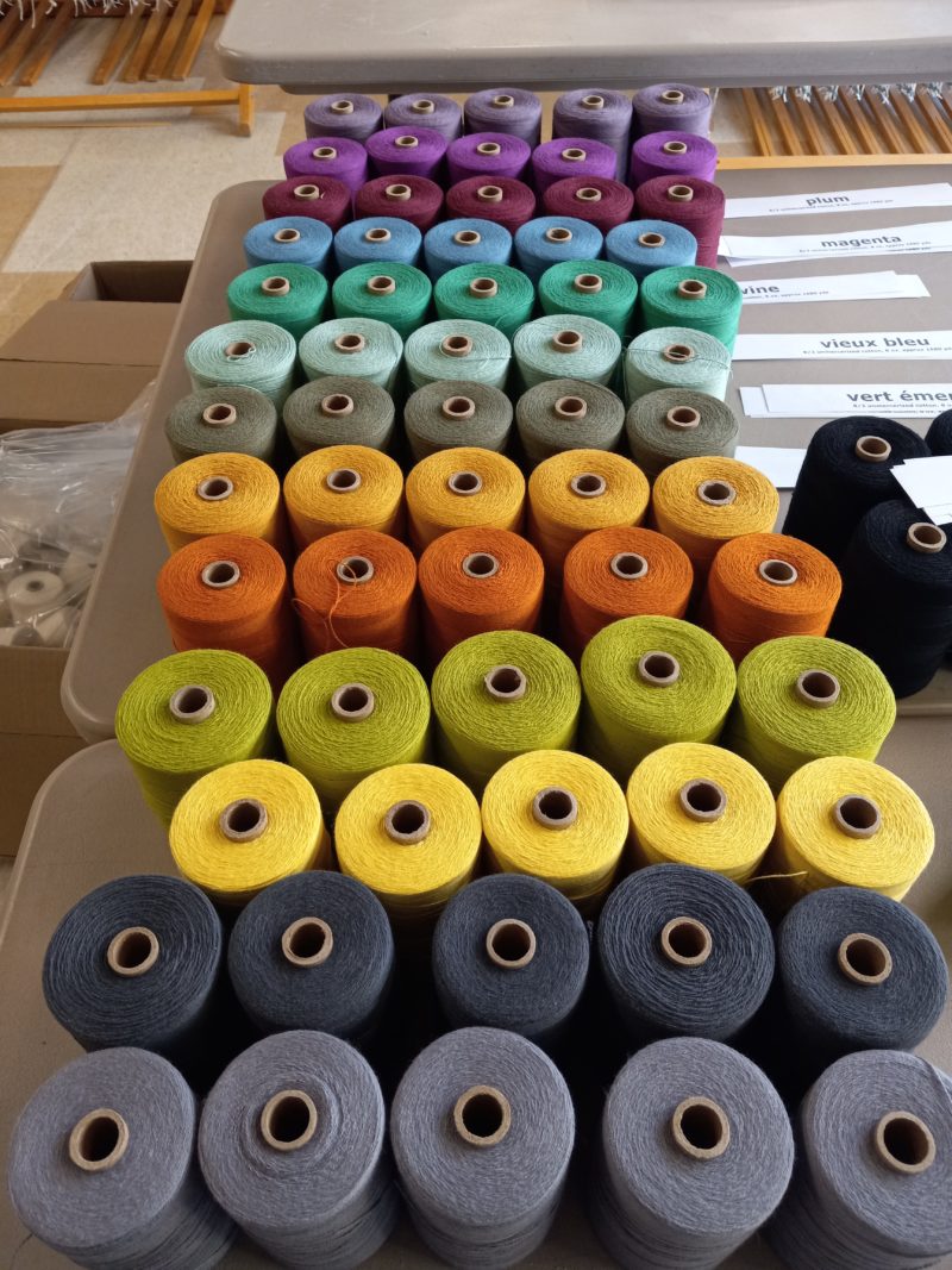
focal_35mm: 27
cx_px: 476
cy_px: 635
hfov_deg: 51.3
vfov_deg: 65.3
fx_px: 990
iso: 125
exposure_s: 1/120
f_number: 1.8
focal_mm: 3.94
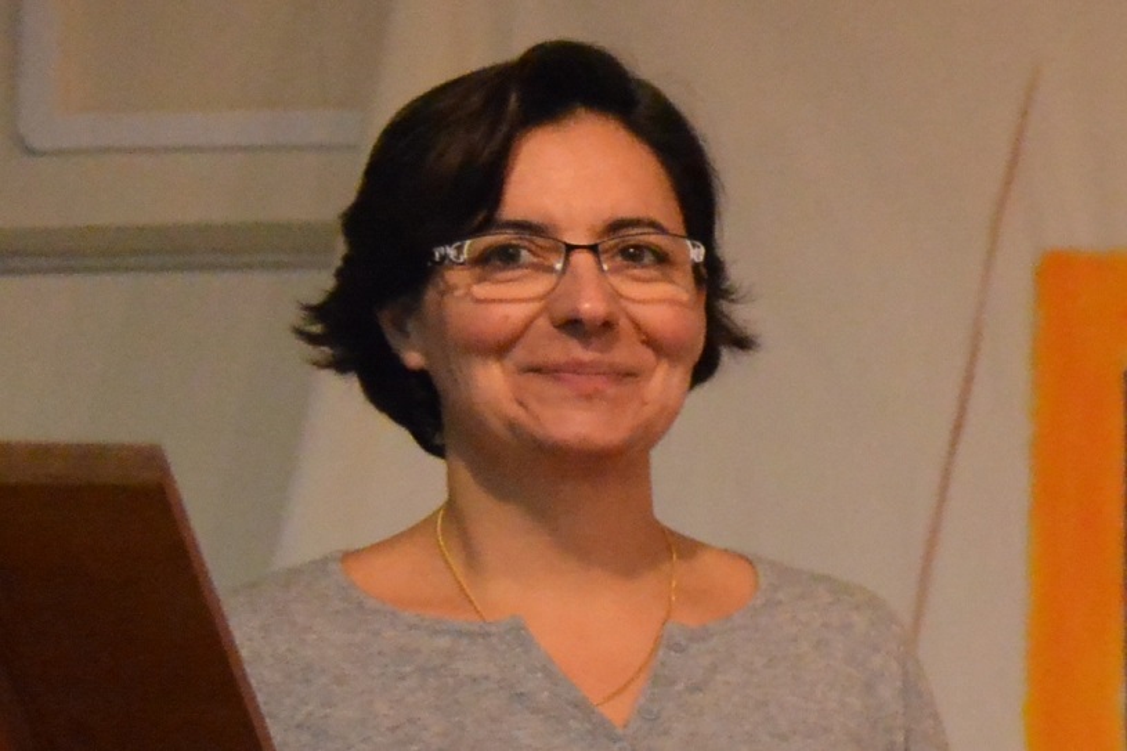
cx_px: 564
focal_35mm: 40
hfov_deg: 48.5
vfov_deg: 33.4
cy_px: 376
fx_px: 1252
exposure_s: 1/400
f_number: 2.8
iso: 6400
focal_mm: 40
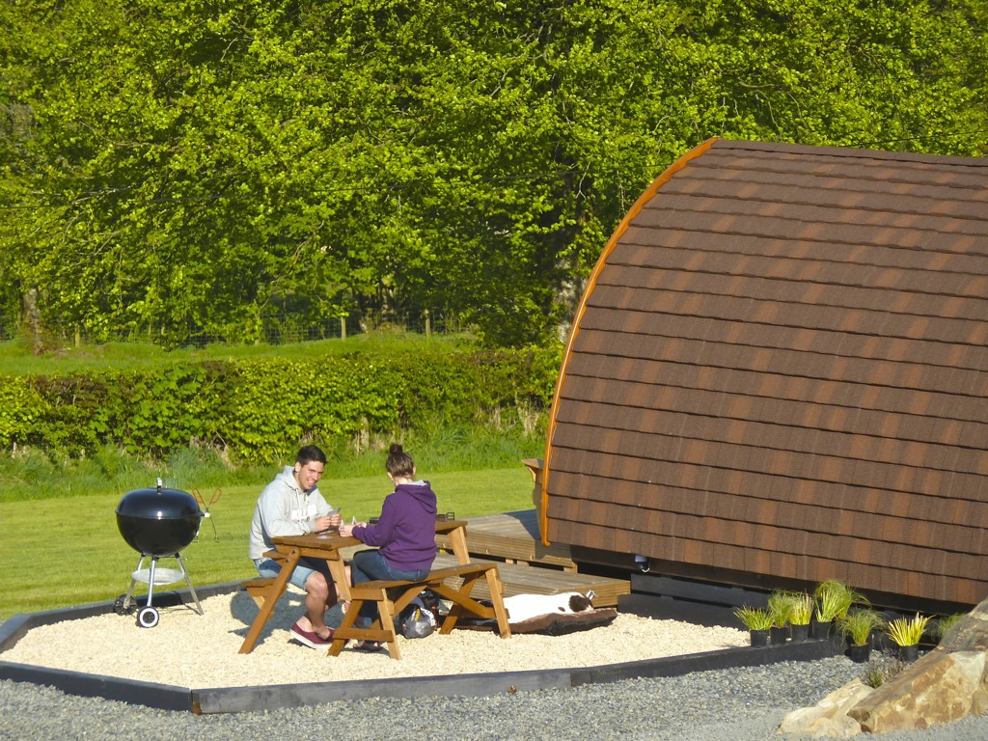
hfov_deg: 8.8
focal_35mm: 225
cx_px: 494
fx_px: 6422
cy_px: 370
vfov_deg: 6.6
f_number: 4.6
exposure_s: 1/400
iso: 80
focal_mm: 37
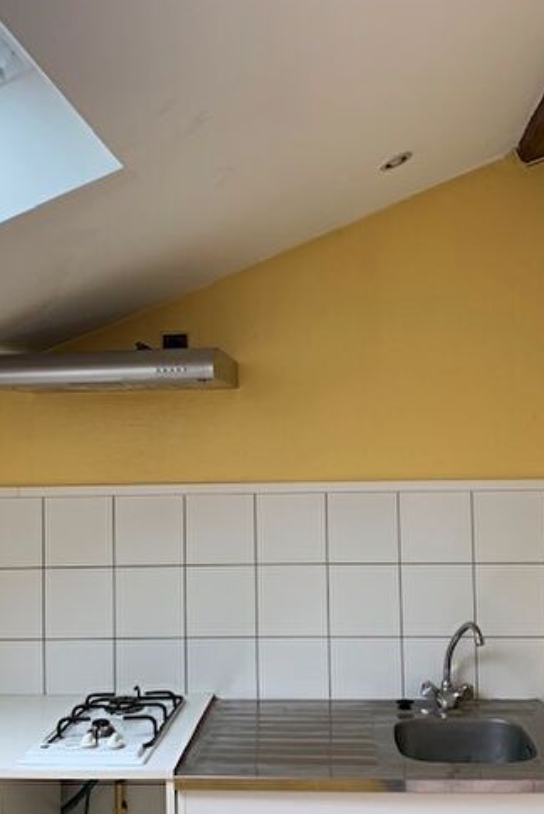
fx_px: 883
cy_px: 430
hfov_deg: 34.2
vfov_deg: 49.5
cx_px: 290
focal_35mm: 39
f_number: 1.8
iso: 100
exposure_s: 1/109
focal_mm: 4.25
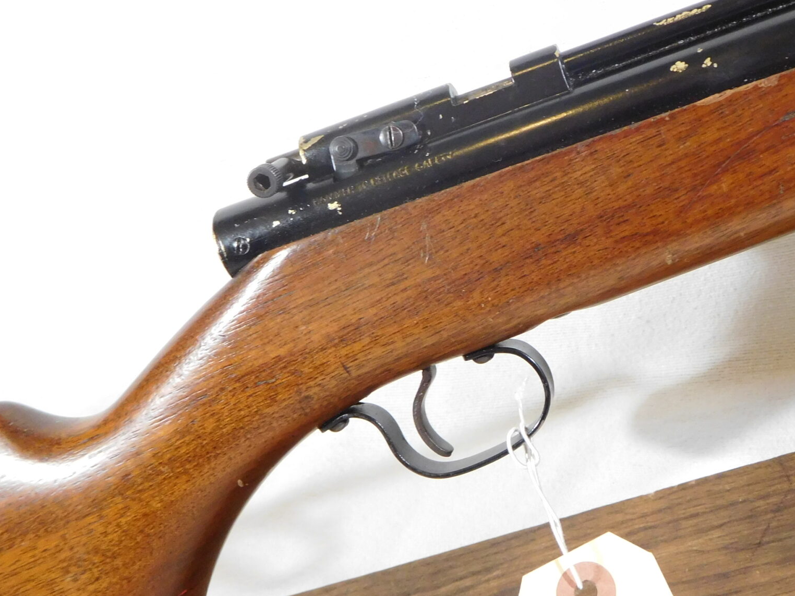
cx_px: 589
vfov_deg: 34.3
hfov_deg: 43.5
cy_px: 282
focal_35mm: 42
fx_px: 965
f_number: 3.4
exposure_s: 1/30
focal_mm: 4.5
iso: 360
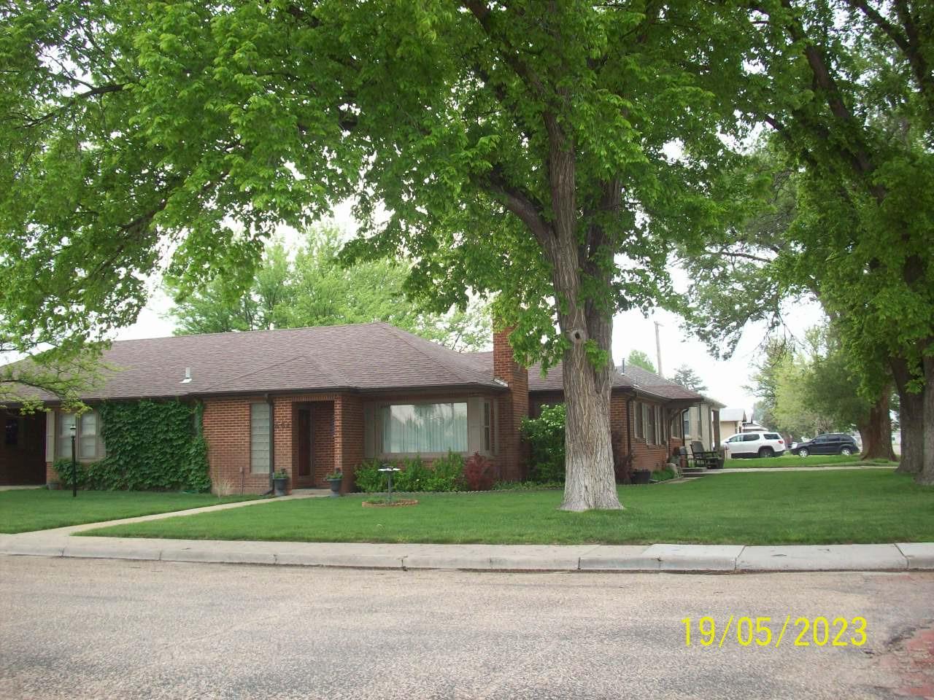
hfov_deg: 50.1
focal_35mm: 37
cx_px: 467
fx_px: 998
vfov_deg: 38.7
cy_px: 350
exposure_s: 1/211
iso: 80
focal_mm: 6.2
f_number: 2.8
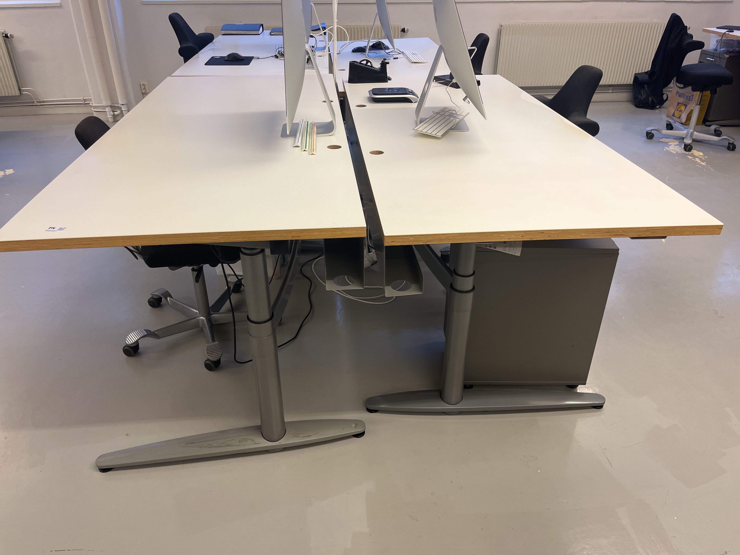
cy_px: 278
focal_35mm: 26
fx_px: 556
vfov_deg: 53.1
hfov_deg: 67.3
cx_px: 370
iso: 80
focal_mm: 5.1
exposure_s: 1/100
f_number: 1.6
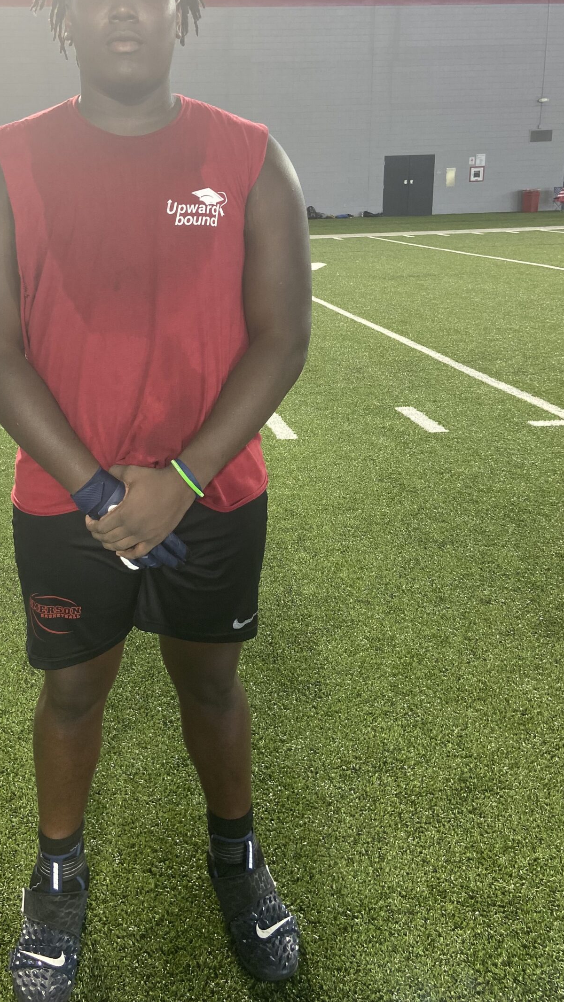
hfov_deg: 34.3
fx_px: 904
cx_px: 176
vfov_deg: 57.6
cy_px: 401
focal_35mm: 34
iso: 64
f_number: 1.8
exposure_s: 1/60
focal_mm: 4.25
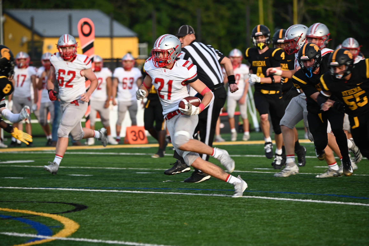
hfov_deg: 6.7
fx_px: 3176
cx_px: 184
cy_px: 123
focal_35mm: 310
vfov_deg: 4.4
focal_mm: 310
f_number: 6.3
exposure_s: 1/250
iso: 200
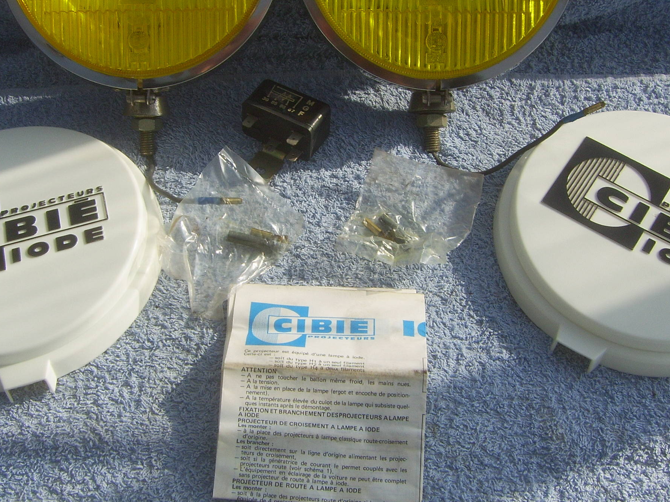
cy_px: 201
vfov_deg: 26.5
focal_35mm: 55
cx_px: 313
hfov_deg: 34.9
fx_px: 1064
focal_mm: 7.8
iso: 50
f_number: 6.4
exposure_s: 1/320
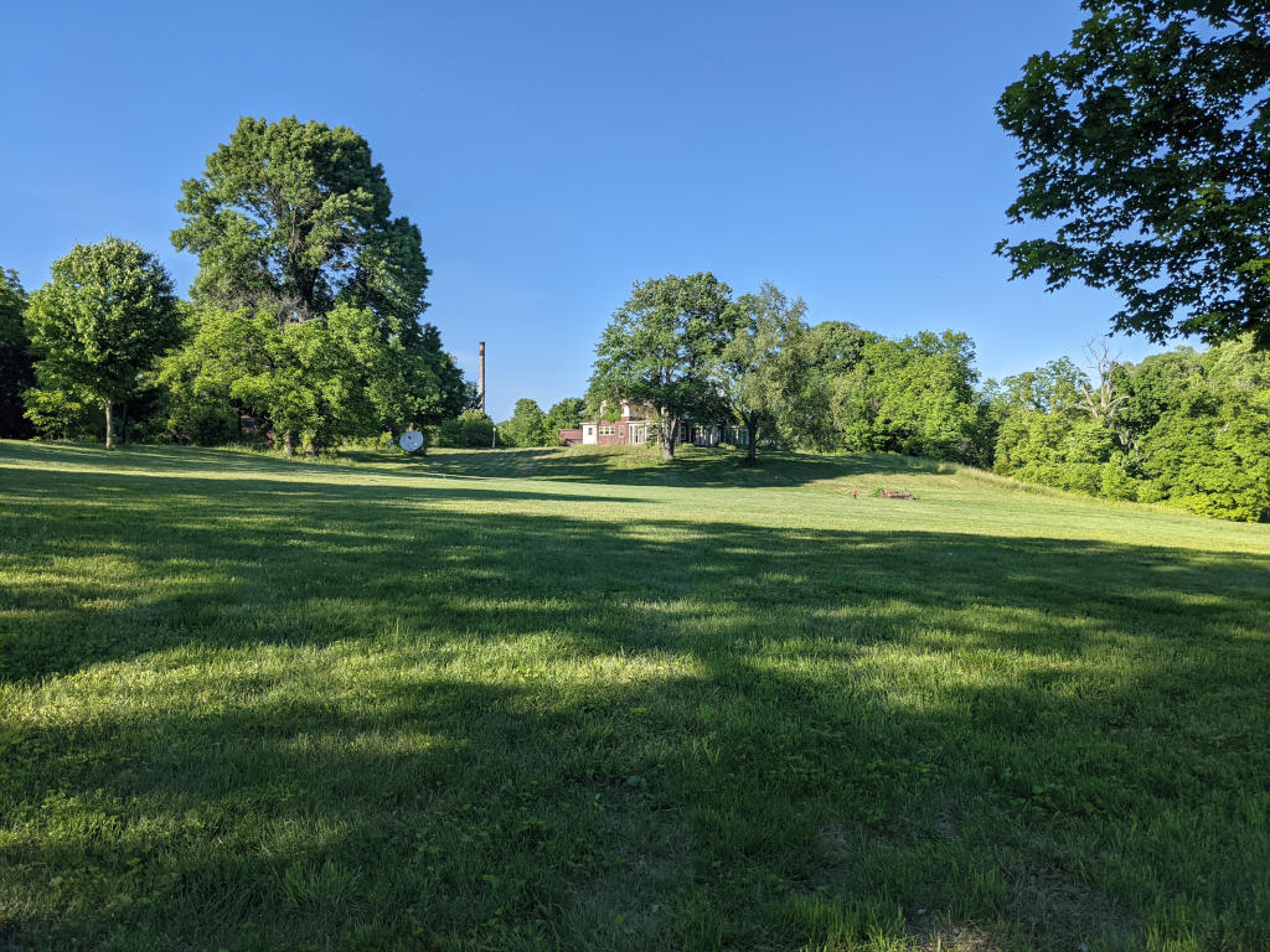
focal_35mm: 27
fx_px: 991
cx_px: 635
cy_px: 476
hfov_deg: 65.3
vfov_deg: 51.4
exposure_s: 1/2132
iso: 59
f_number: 1.73
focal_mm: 4.38
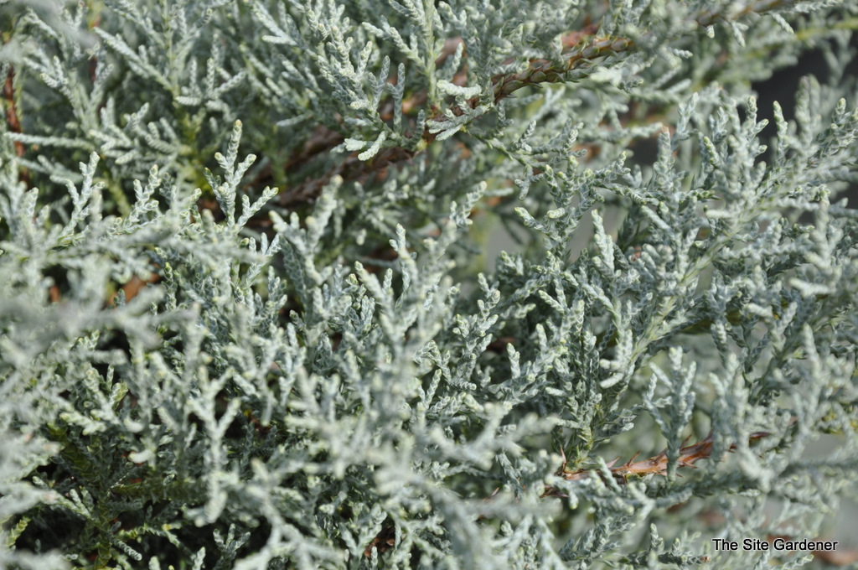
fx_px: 3749
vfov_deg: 8.7
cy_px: 285
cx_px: 429
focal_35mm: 158
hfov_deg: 13.1
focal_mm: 105
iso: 200
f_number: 9
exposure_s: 1/320
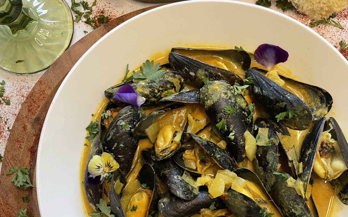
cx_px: 175
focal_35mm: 37
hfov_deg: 52.8
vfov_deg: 34.1
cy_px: 144
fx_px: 351
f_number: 1.6
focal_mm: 4.2
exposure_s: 1/91
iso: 125
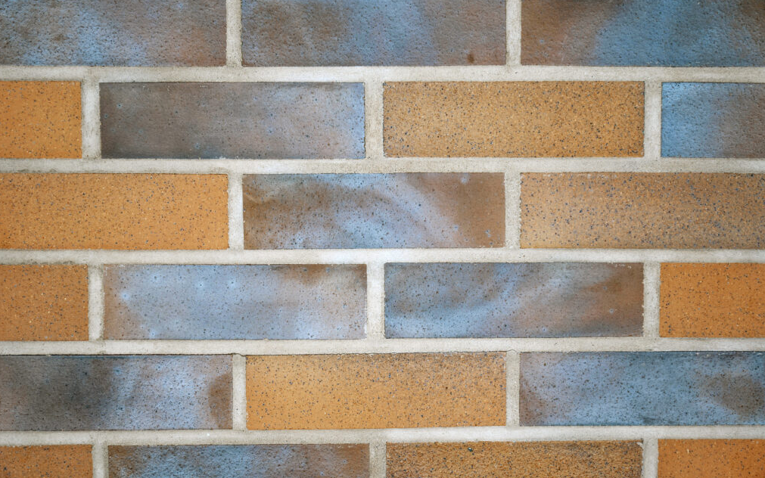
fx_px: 1334
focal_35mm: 64
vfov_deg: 20.3
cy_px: 232
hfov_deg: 32.0
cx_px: 379
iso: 40
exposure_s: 1/160
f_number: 4.5
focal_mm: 62
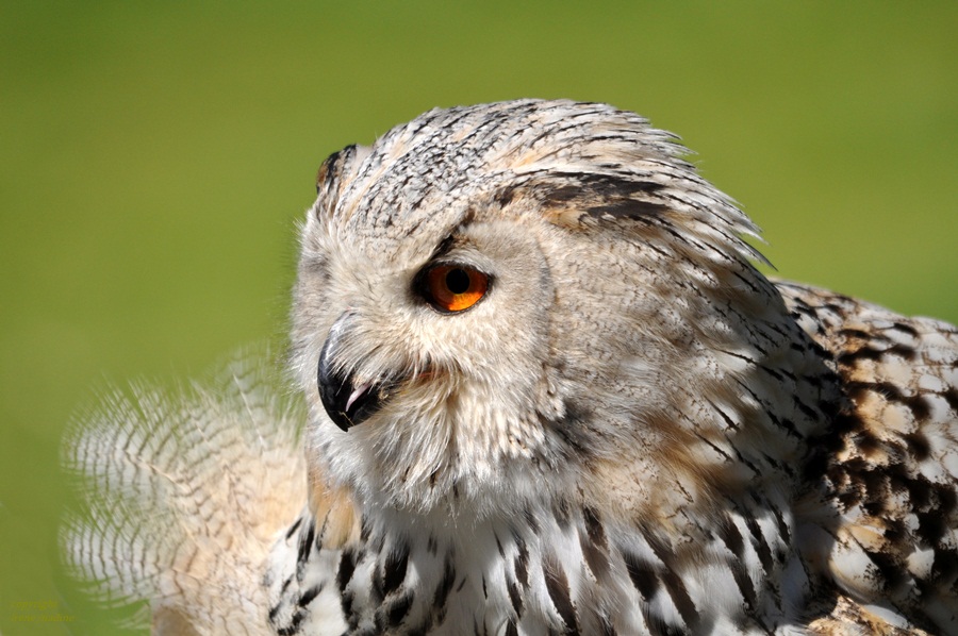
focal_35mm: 750
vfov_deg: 1.8
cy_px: 318
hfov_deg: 2.8
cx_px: 479
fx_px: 19936
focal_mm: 500
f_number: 7.1
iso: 400
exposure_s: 1/1600
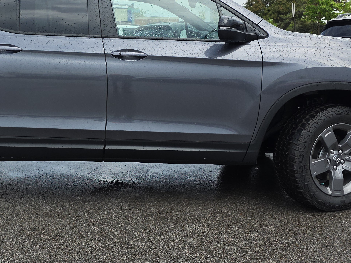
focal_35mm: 48
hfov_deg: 38.5
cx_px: 84
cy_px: 79
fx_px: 487
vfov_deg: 30.0
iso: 80
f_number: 1.7
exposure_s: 1/2835
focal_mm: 6.3
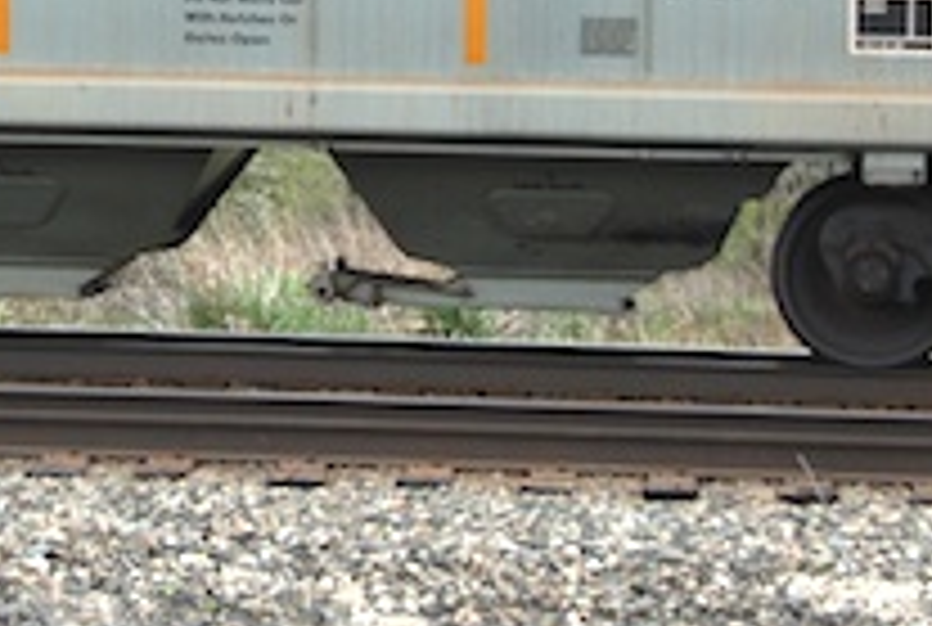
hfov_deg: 9.3
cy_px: -189
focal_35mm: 220
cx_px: 9
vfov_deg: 6.2
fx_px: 5708
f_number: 5.6
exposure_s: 1/125
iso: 100
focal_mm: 38
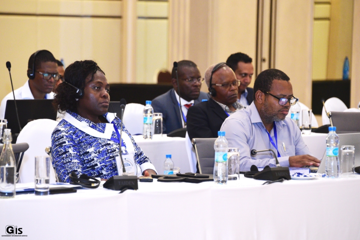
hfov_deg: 10.8
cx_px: 179
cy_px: 120
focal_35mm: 191
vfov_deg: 7.2
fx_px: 1910
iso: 4000
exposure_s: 1/100
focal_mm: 190
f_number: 5.6
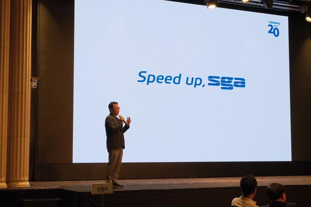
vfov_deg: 23.0
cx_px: 156
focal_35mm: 59
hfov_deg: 33.9
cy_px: 104
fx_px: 510
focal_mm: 39
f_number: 6.4
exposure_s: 1/180
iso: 4000
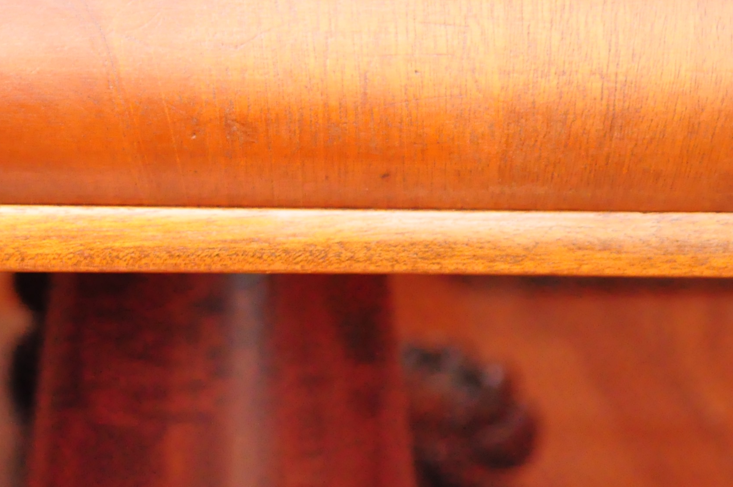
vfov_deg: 8.5
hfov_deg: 12.8
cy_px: -35
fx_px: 3254
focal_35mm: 160
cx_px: 72
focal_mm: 42
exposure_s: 1/125
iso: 3200
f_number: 5.3
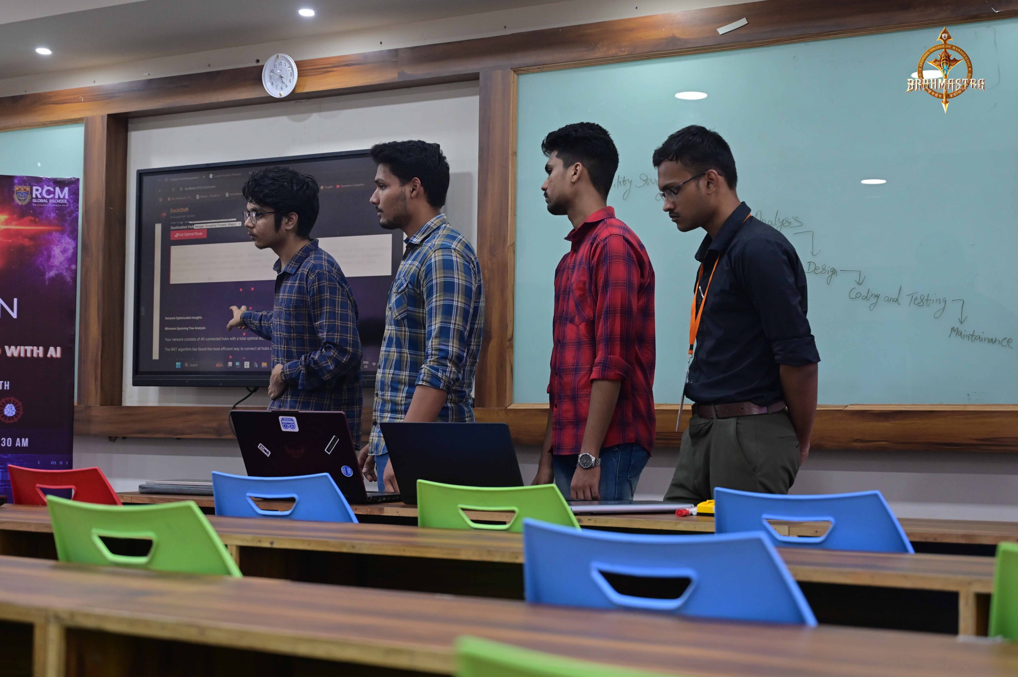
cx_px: 509
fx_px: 2402
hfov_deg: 23.9
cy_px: 338
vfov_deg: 16.0
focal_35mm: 85
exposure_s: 1/250
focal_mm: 85
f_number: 1.8
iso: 640
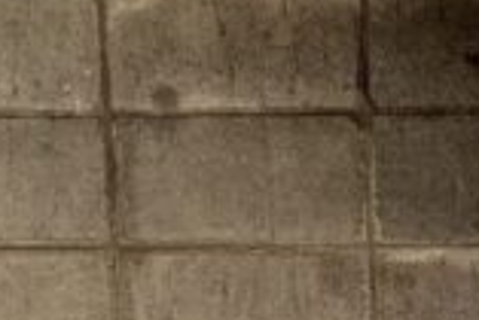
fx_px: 1758
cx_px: 616
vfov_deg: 9.5
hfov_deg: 14.9
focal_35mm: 132
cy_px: 704
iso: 50
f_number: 1.5
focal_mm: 5.7
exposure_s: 1/303
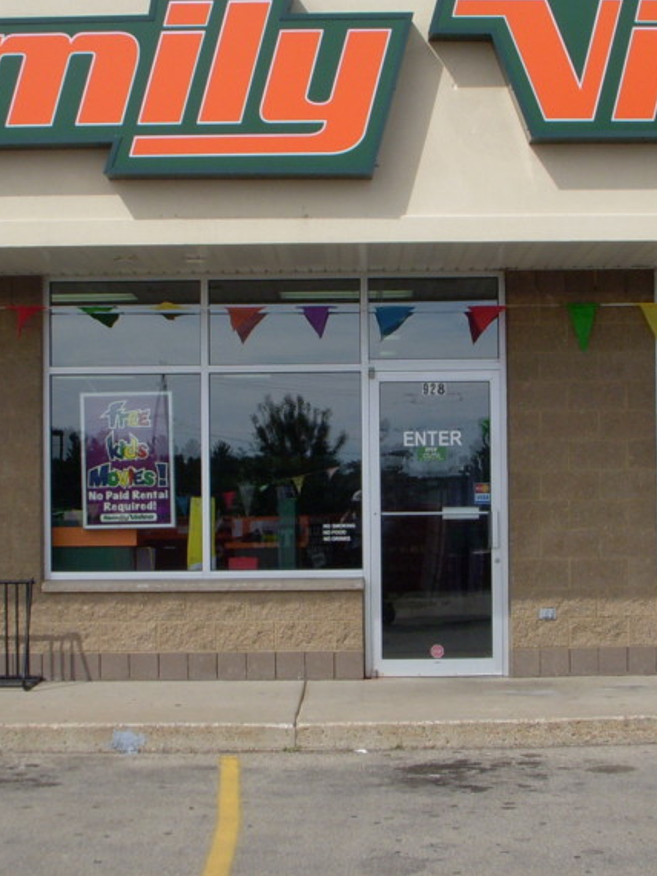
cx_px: 421
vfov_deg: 24.4
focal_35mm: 80
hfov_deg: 18.4
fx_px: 2023
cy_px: 404
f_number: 3.3
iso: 100
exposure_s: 1/1000
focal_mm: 6.3
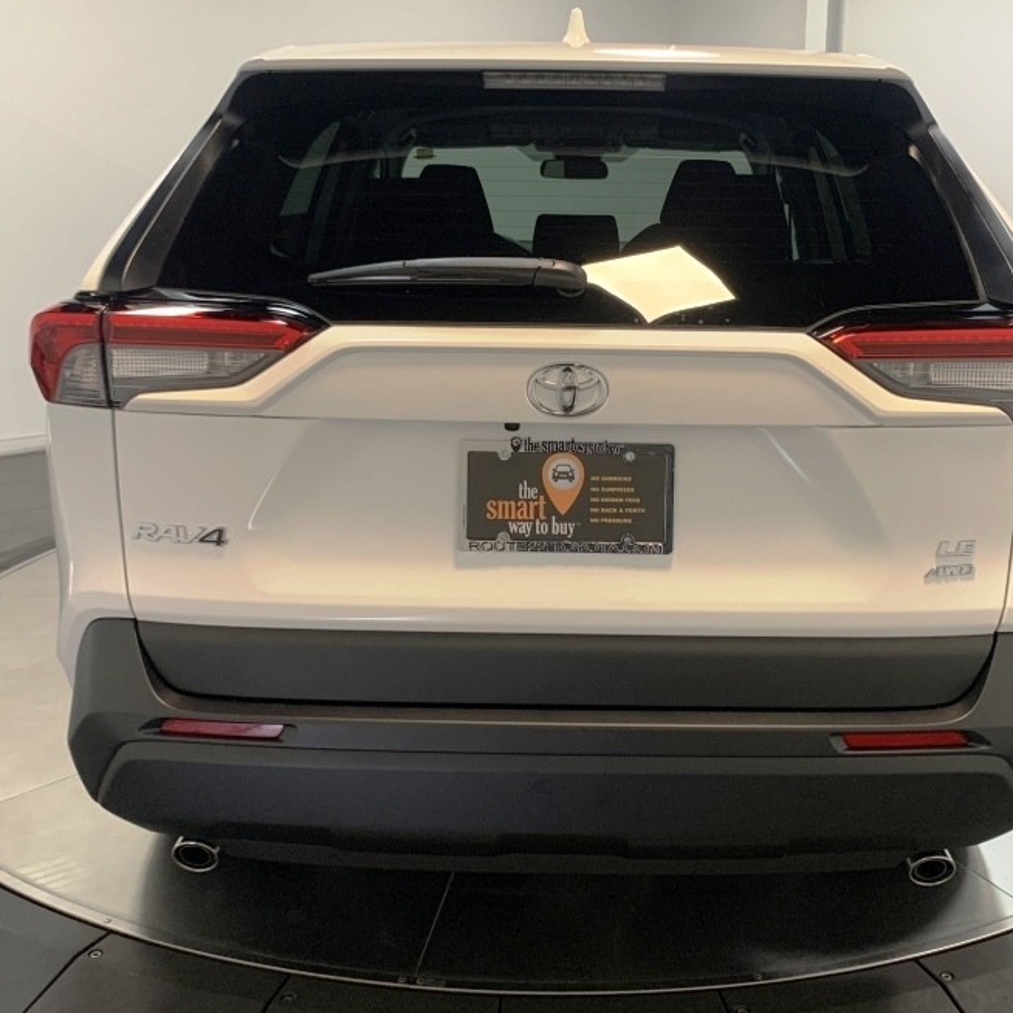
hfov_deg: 45.9
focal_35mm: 36
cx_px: 575
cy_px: 505
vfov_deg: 46.0
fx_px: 1192
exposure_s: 1/60
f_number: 1.8
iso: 160
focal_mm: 4.25
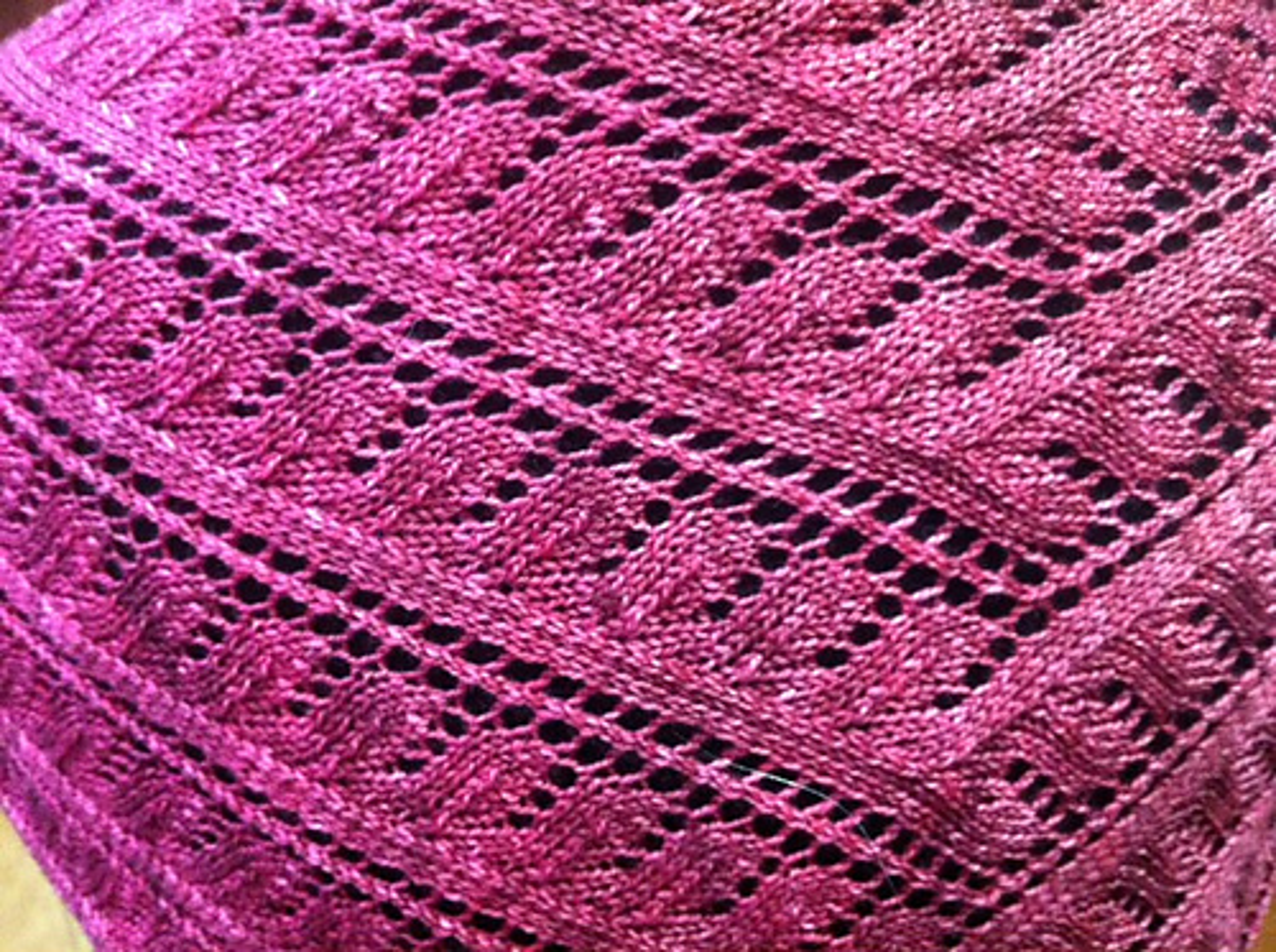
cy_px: 476
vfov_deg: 40.6
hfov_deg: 52.7
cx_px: 638
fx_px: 1288
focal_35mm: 35
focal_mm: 3.85
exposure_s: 1/15
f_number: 2.8
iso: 500
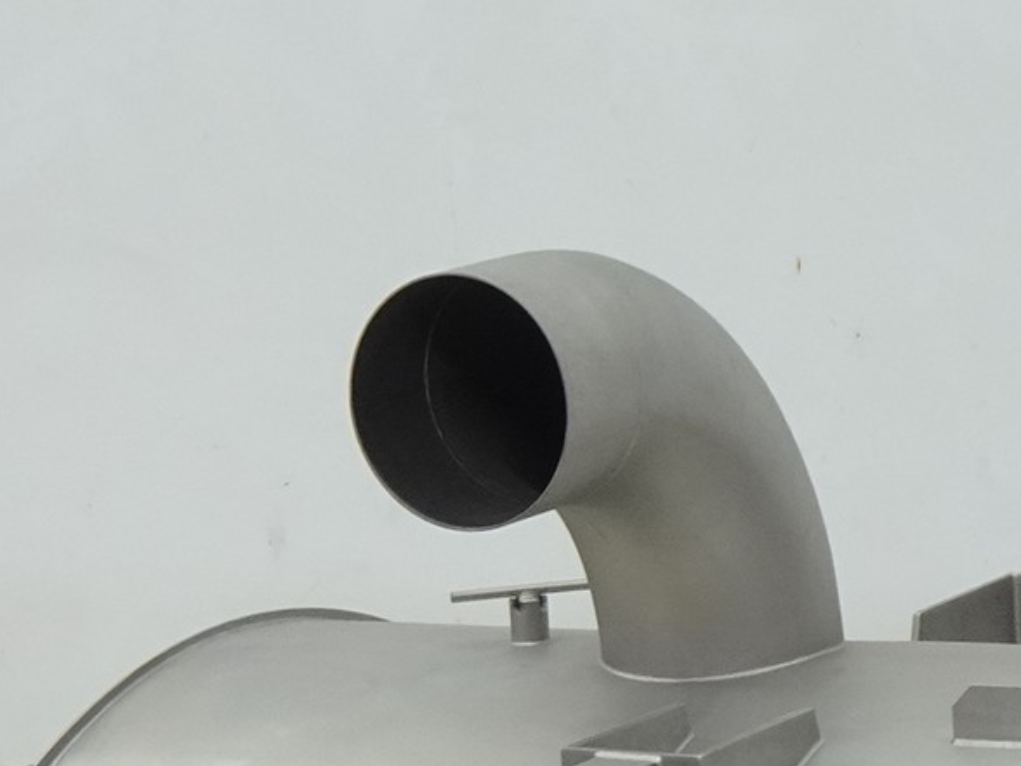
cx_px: 252
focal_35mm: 202
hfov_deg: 9.8
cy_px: 1108
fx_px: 5958
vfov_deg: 7.2
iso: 320
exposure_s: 1/60
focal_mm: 9.24
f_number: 4.5
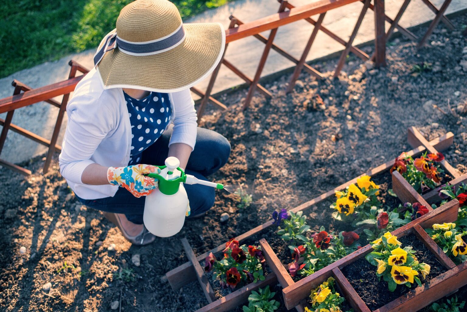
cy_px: 156
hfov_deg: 39.6
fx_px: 649
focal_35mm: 50
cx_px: 234
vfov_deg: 27.0
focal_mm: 50
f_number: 2.5
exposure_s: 1/250
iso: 125
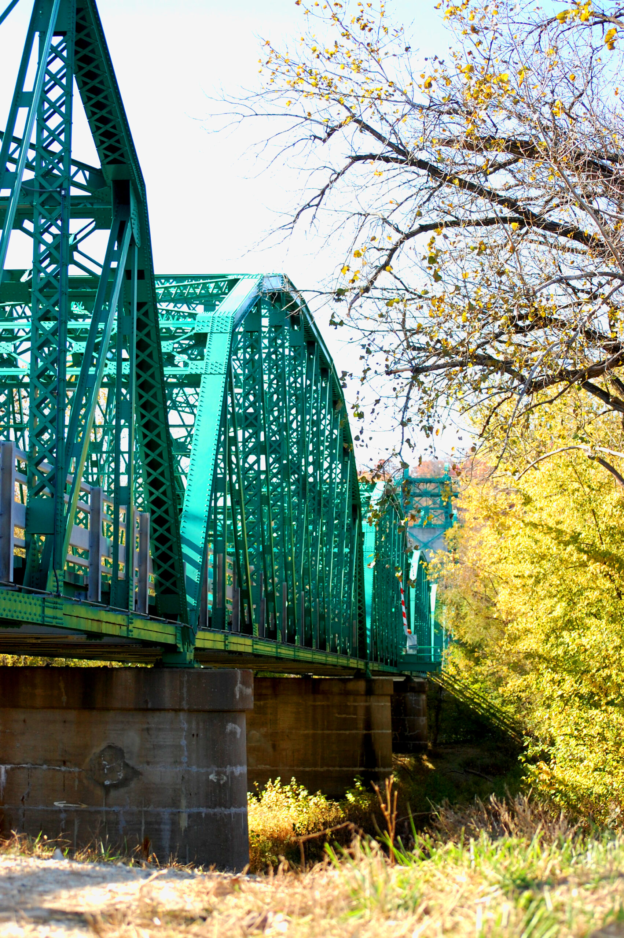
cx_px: 312
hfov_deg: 16.5
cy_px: 469
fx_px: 2149
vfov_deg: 24.6
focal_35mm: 82
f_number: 5
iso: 400
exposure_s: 1/500
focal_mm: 55
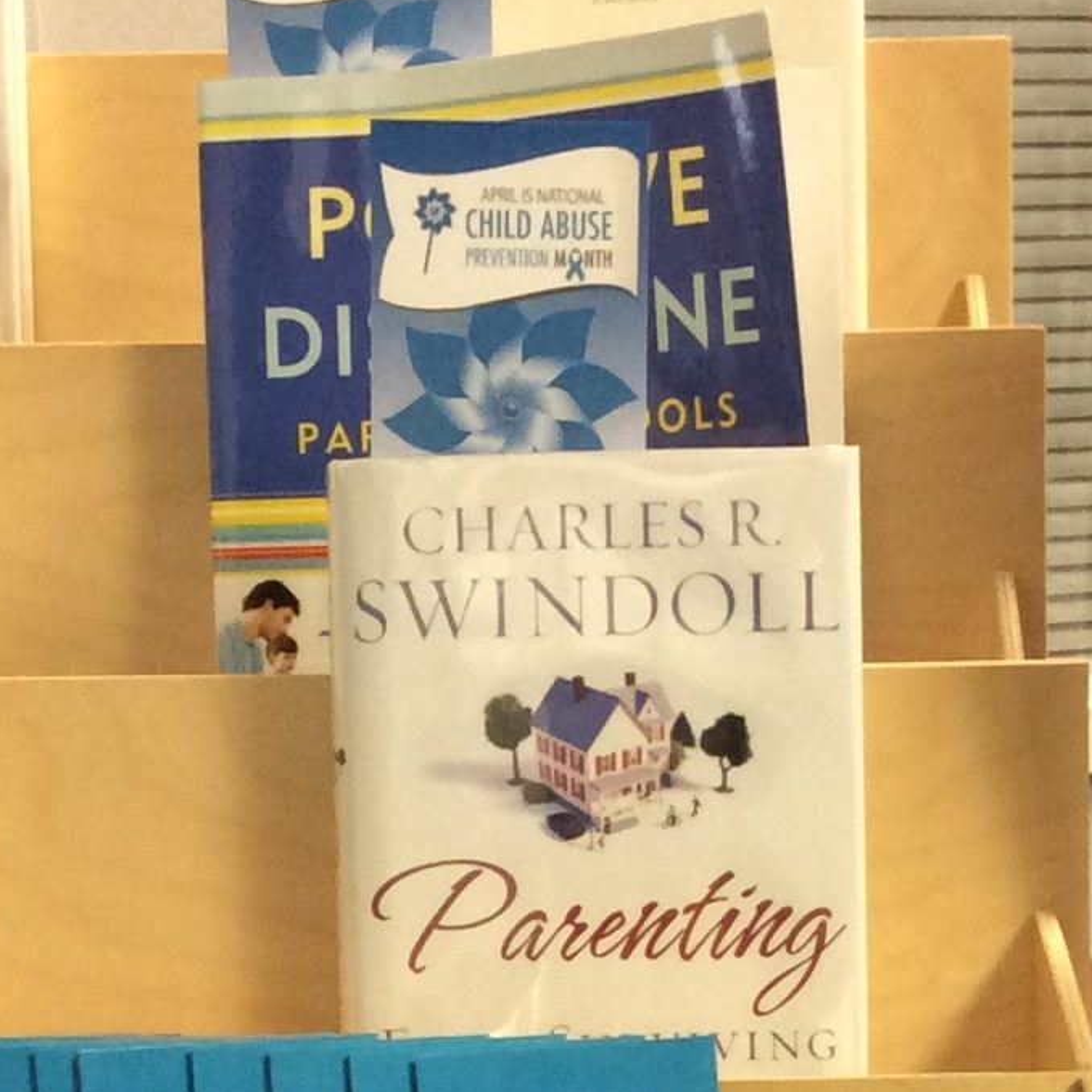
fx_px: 3855
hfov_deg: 16.1
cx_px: 670
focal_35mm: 108
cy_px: 1499
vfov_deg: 15.2
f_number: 2.4
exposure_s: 1/24
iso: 125
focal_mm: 3.3
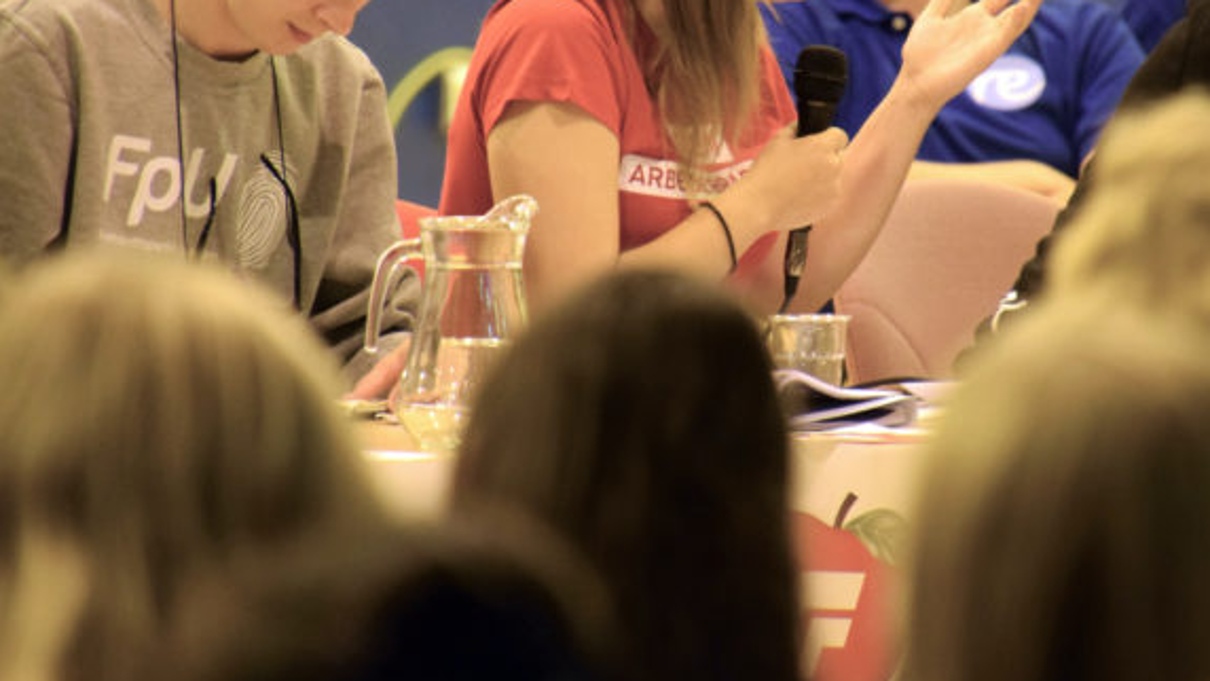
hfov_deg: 3.4
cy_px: 214
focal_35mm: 633
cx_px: 658
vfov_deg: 1.9
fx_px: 20313
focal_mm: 300
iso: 3200
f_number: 6.3
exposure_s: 1/40
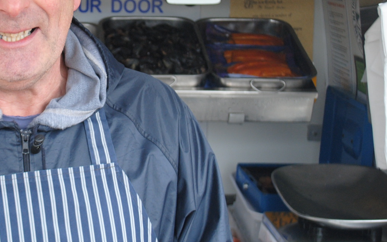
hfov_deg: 24.6
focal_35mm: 82
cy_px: 48
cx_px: 51
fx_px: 865
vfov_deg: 15.8
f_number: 4.5
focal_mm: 28
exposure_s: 1/40
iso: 400
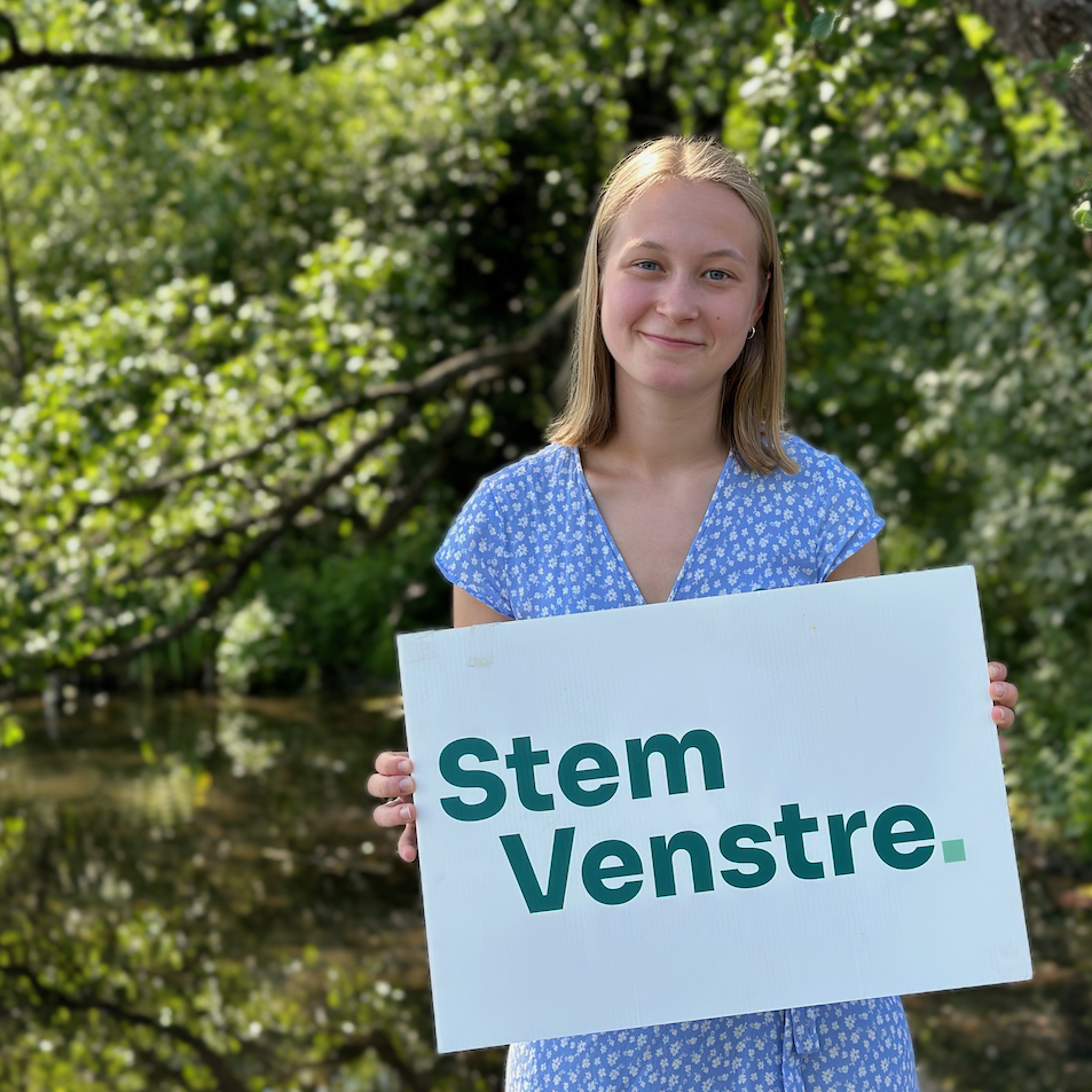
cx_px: 681
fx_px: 2034
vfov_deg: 30.0
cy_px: 549
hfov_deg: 29.9
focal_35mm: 57
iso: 80
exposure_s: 1/935
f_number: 1.78
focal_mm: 6.86
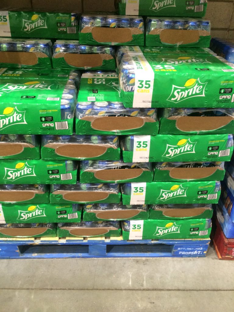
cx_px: 117
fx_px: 261
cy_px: 156
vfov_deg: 61.7
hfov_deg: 48.2
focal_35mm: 29
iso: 160
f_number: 2.2
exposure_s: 1/30
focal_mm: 4.15
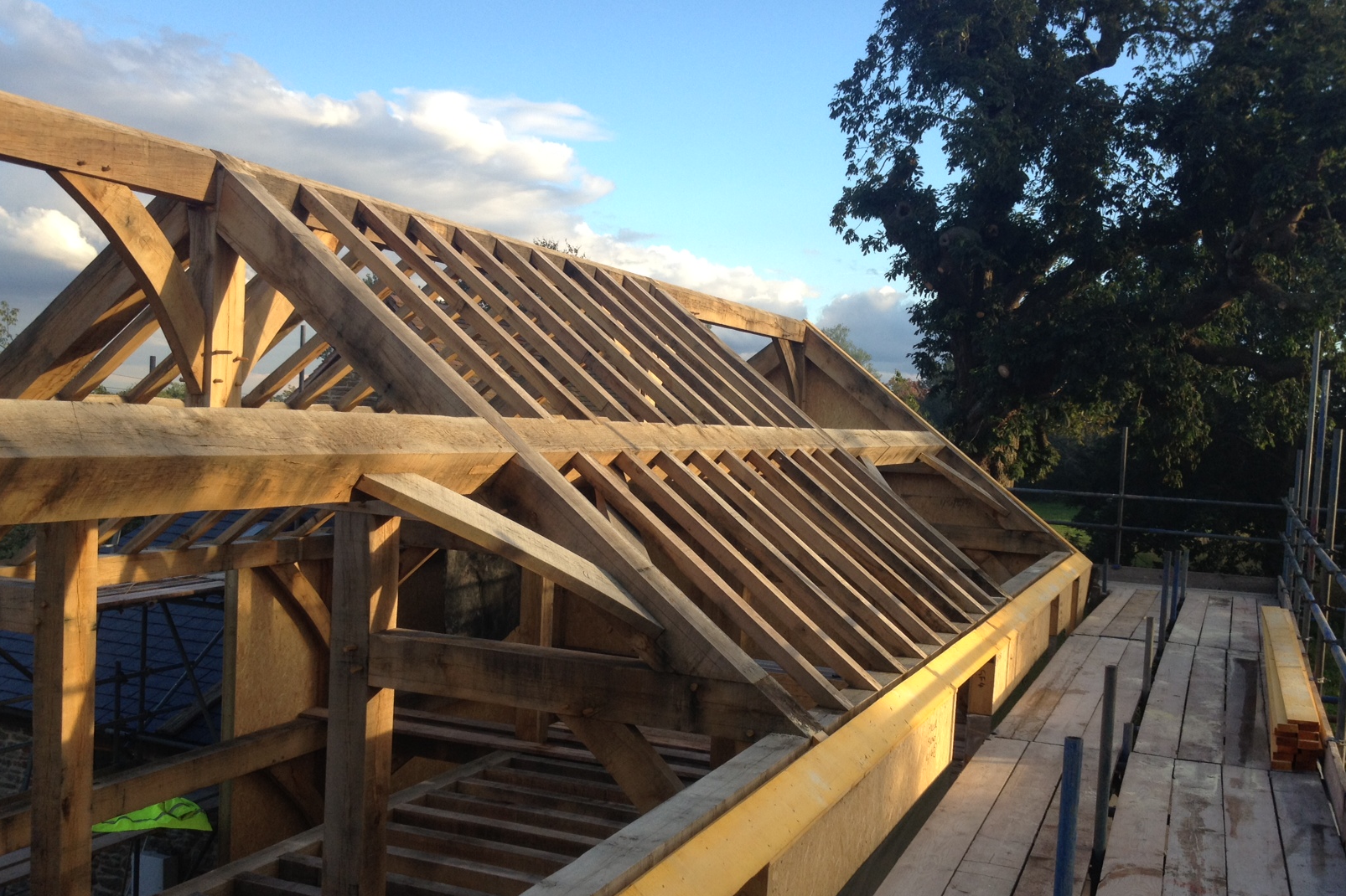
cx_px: 681
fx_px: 1383
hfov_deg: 51.9
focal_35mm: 37
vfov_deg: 35.9
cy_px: 486
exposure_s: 1/286
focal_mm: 4.28
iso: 64
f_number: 2.4
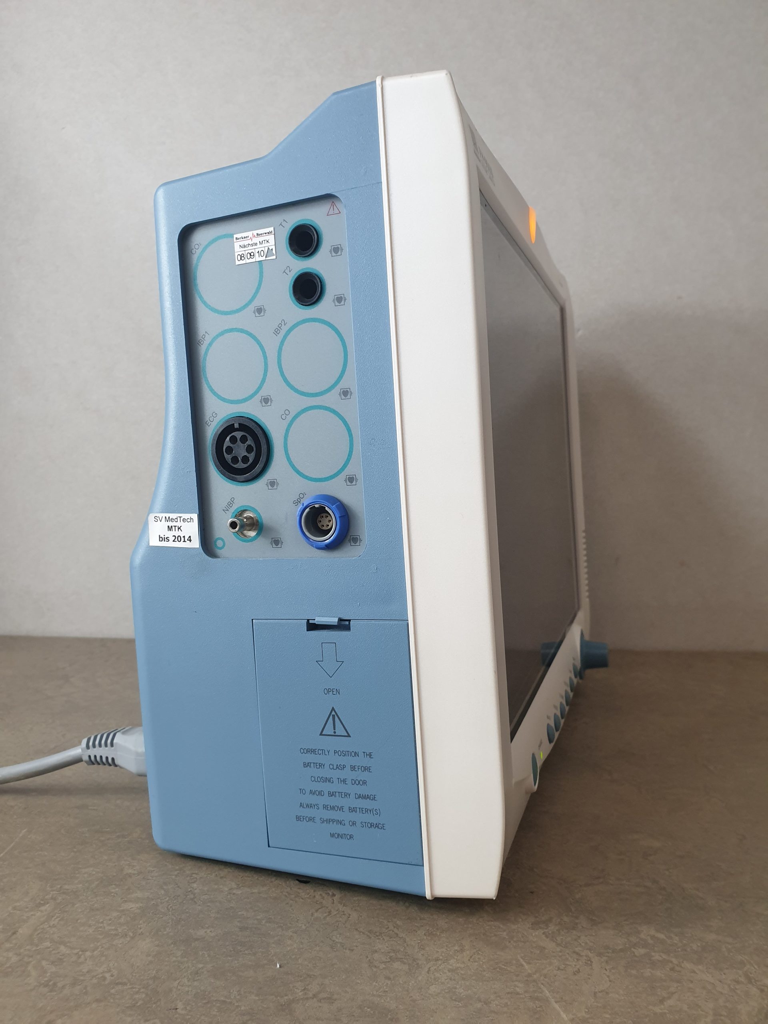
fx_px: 769
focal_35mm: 26
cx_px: 384
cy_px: 512
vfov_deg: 67.3
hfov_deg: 53.1
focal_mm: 4.3
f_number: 2.4
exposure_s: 1/50
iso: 160
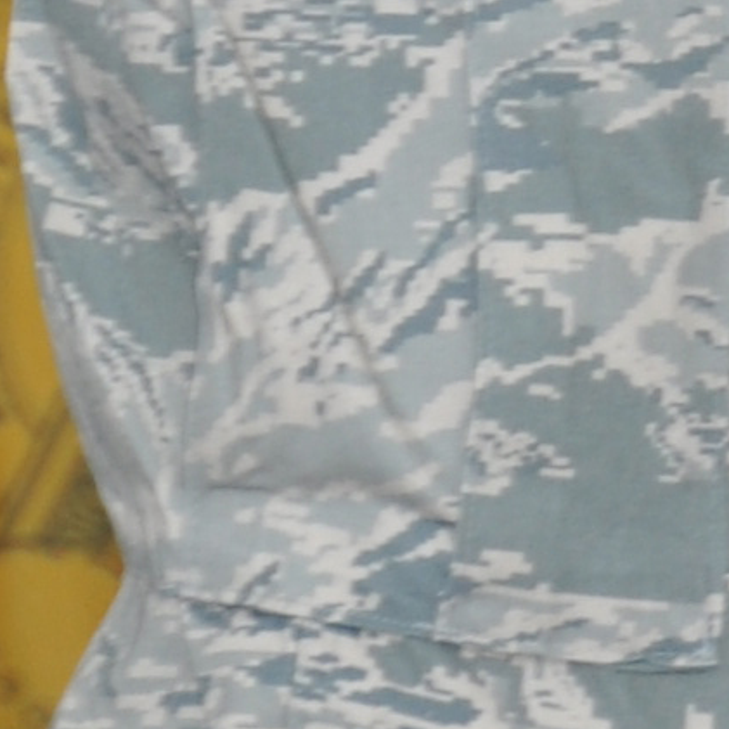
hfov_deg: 1.4
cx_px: 2365
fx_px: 29362
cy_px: -1718
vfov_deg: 1.4
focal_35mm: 1232
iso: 200
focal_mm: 95
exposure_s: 1/125
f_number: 8
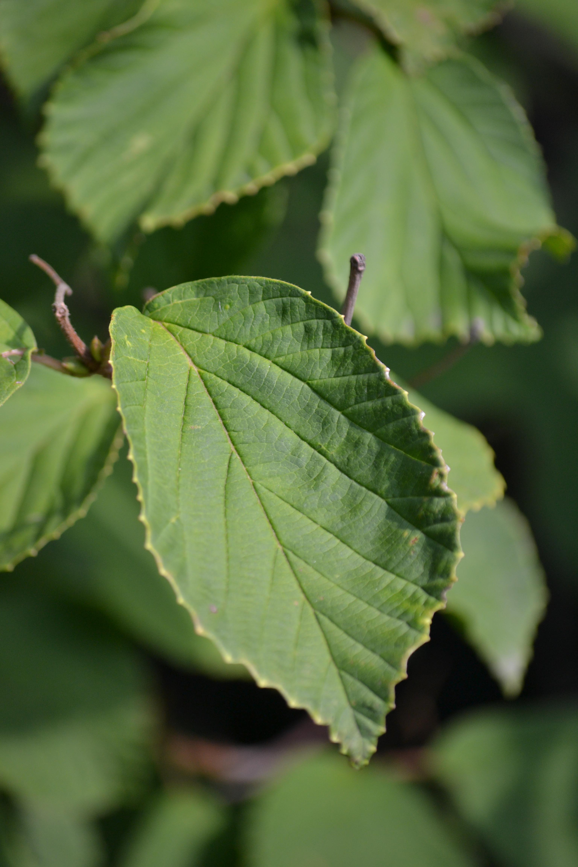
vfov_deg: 8.3
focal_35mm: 248
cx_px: 289
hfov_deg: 5.6
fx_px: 5960
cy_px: 434
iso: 360
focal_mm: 165
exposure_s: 1/500
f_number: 5.6
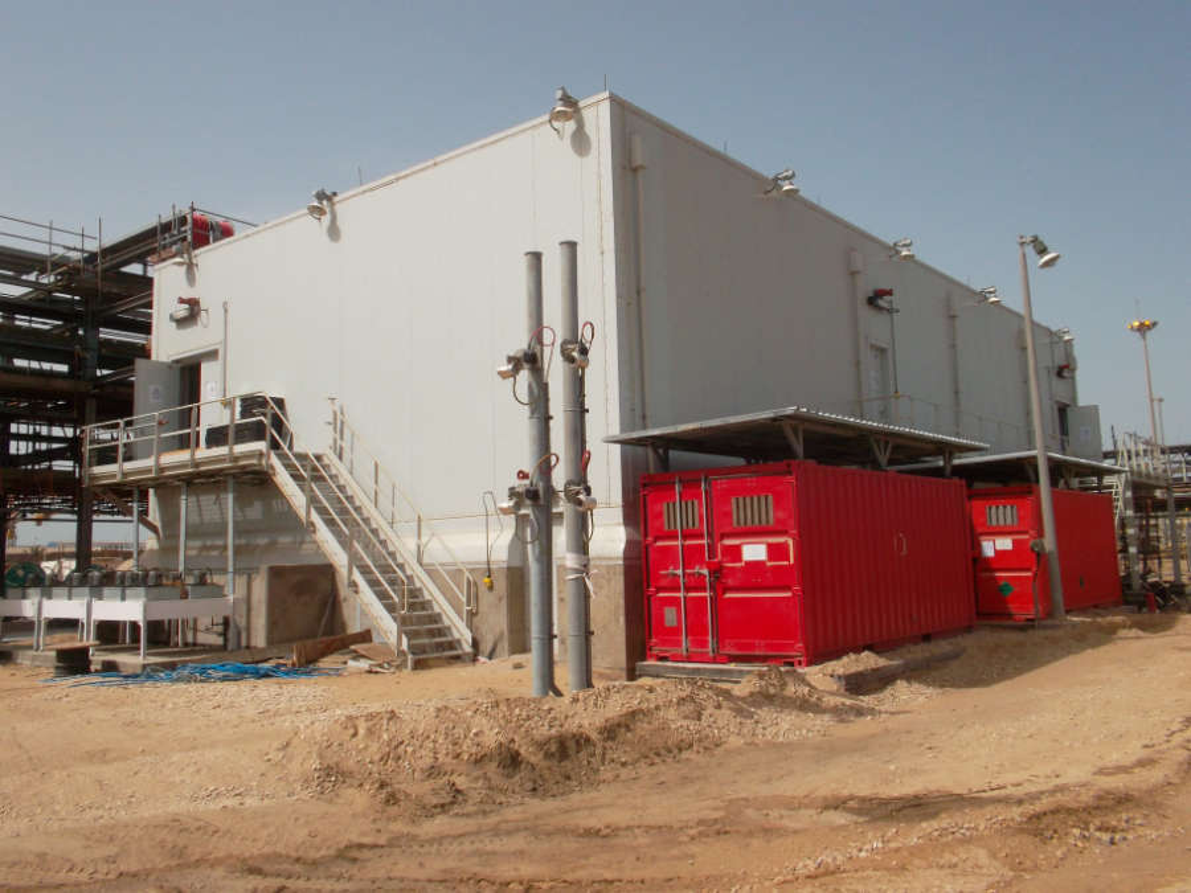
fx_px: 963
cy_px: 446
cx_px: 596
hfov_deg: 63.4
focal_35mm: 28
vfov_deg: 49.7
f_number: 5.6
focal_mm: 4.1
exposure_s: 1/640
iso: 80
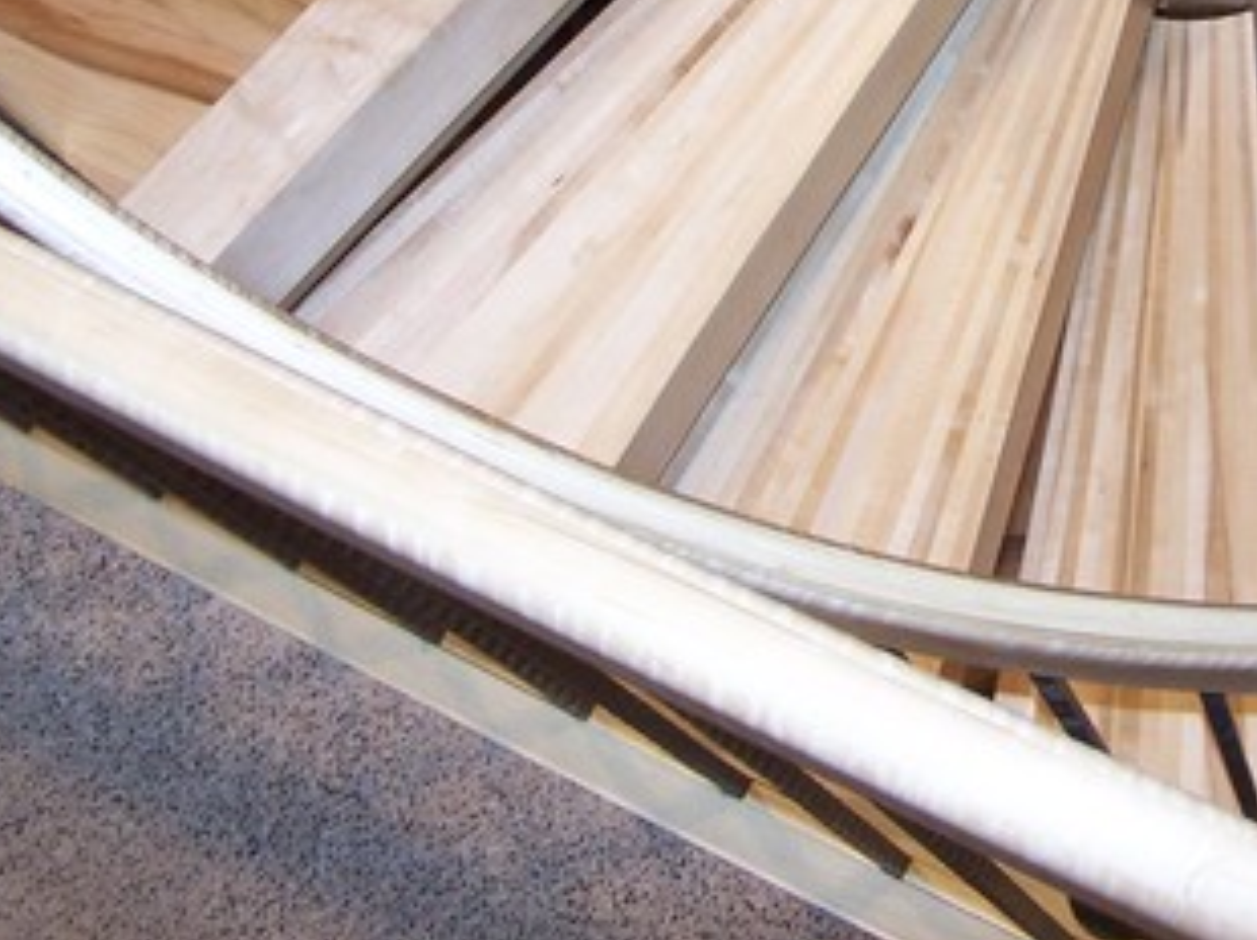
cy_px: 47
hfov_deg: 24.2
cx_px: 1054
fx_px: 2866
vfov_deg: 18.3
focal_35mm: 79
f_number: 2.8
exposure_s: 1/60
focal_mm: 6.3
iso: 140
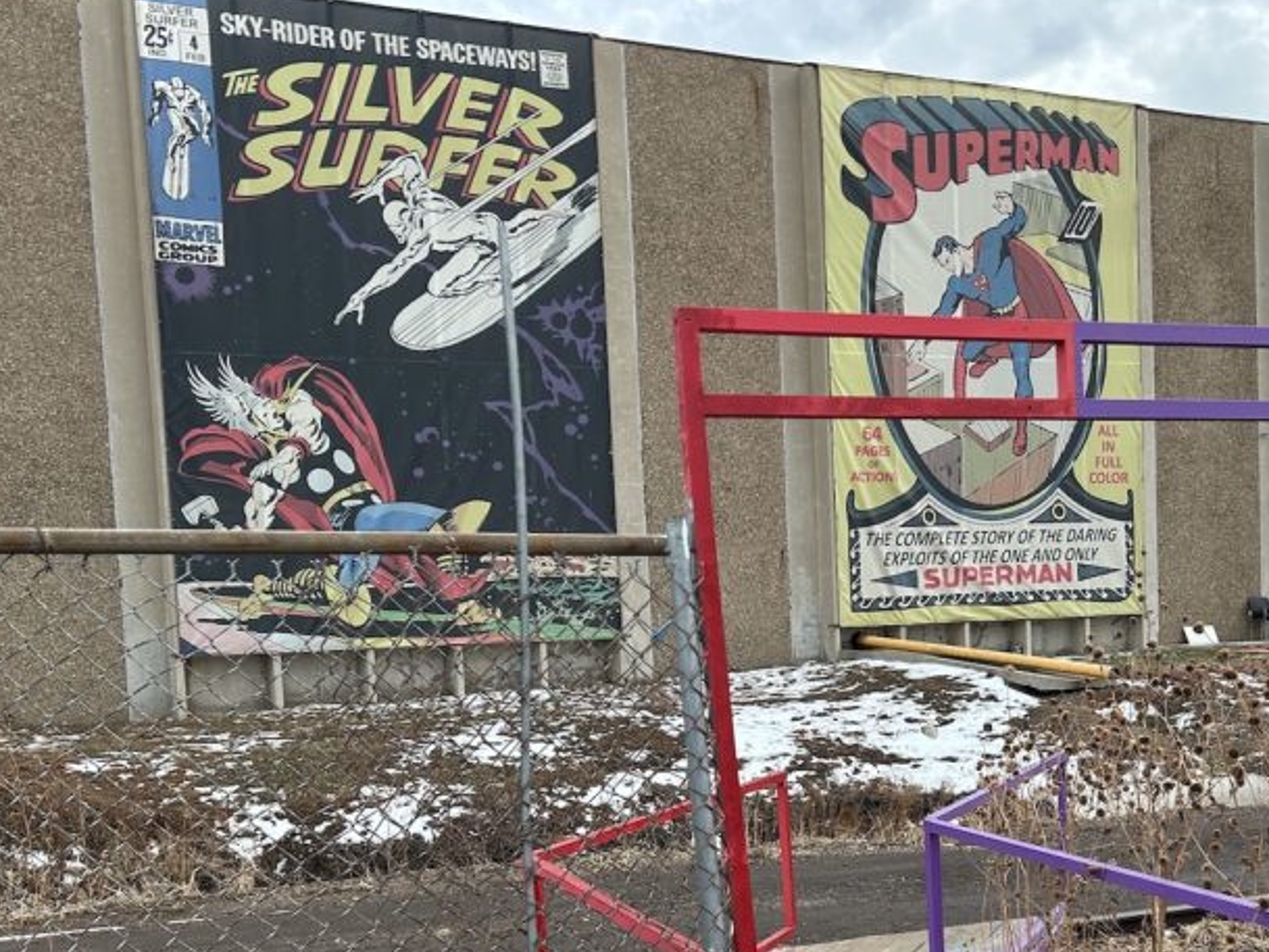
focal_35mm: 41
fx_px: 1503
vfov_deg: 34.4
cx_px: 775
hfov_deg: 45.5
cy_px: 723
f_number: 1.5
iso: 50
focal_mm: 5.7
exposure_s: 1/434
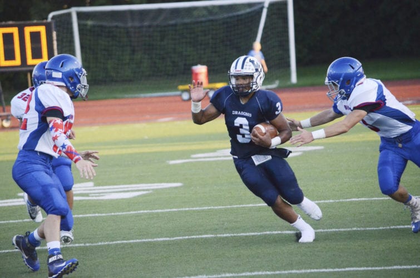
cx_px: 210
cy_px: 139
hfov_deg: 6.9
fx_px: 3493
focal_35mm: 300
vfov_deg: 4.6
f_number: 5
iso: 5000
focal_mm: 200
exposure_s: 1/3200
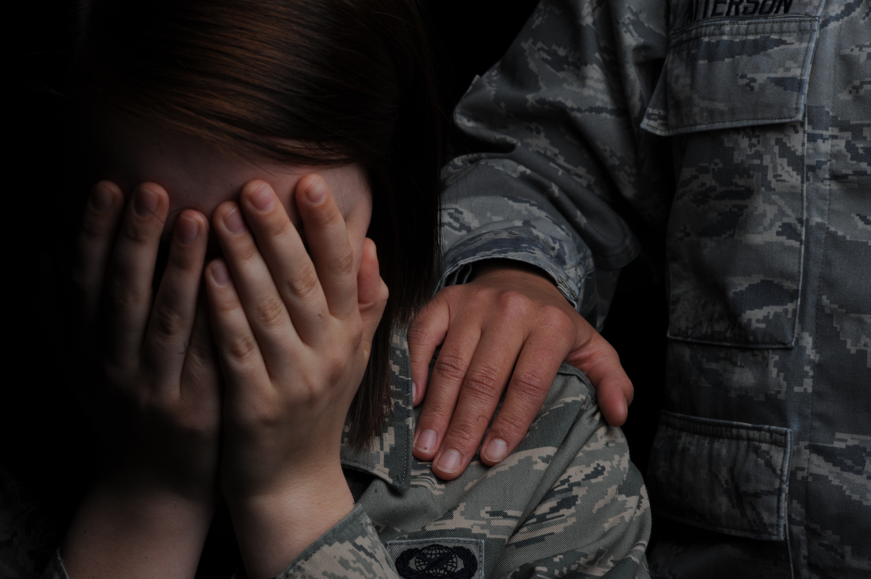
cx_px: 436
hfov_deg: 23.9
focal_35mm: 85
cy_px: 290
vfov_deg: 16.1
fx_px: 2055
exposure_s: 1/125
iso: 200
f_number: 16
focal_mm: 85
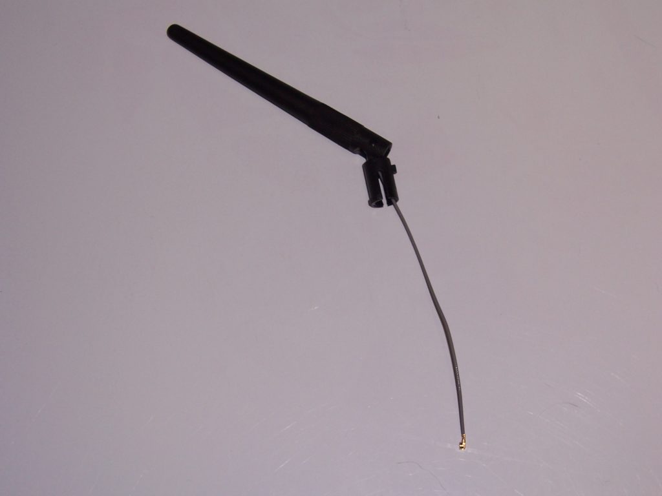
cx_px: 331
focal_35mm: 60
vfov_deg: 24.4
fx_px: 1147
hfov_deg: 32.2
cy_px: 248
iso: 80
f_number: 4
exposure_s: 1/90
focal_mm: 10
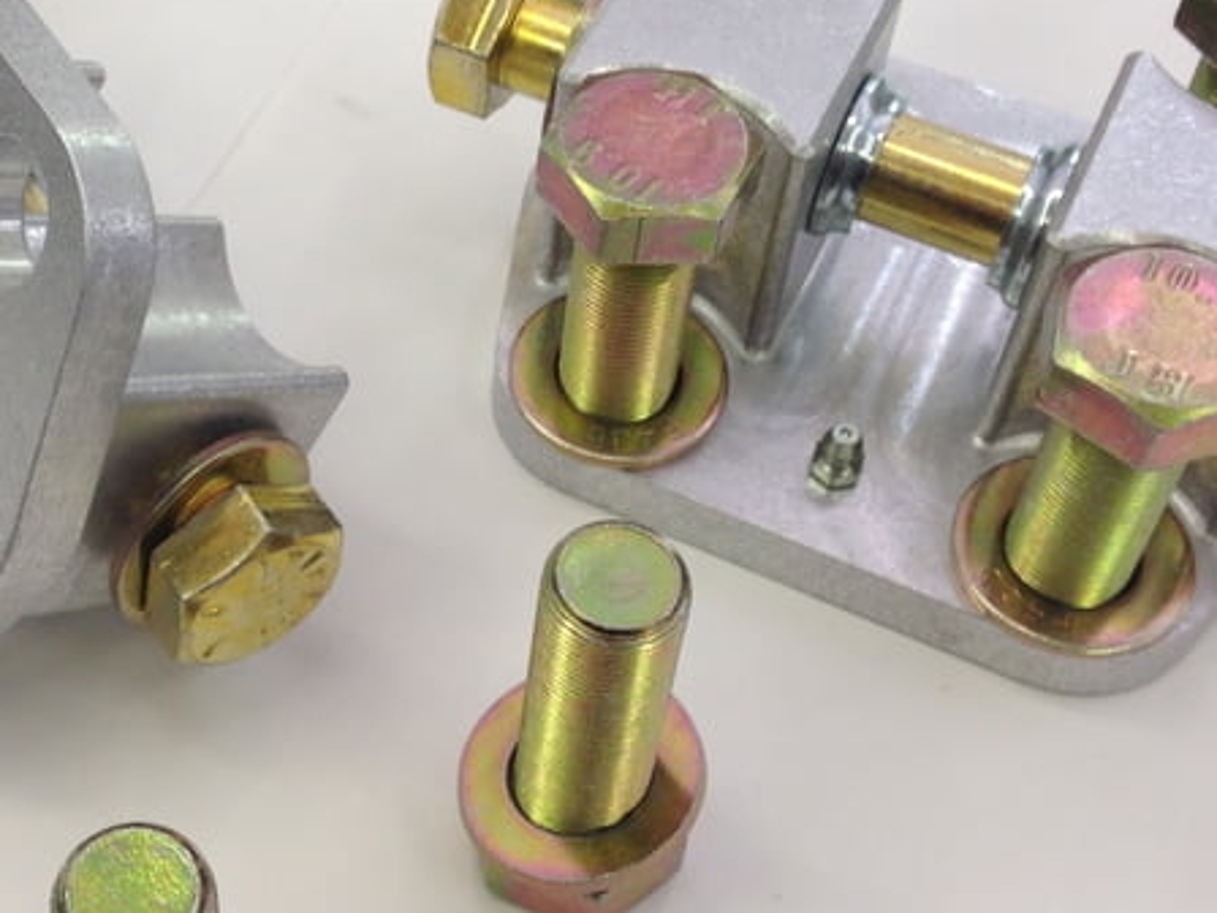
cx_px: 356
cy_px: 363
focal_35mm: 70
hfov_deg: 27.5
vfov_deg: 21.0
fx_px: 2461
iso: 50
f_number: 2.4
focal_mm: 4.12
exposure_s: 1/60
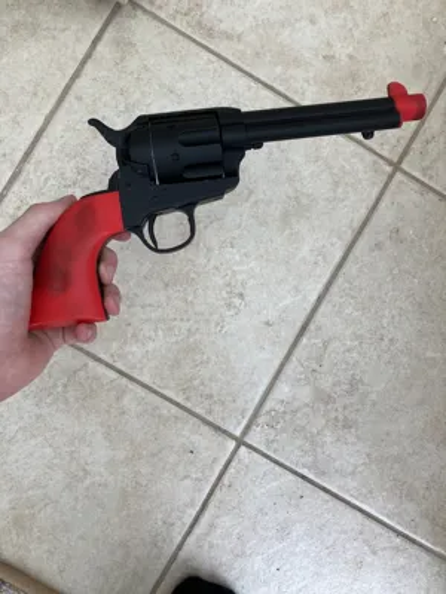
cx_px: 223
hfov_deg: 49.7
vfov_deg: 63.4
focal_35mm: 28
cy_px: 297
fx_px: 481
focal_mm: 3.99
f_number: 1.8
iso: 64
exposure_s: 1/121
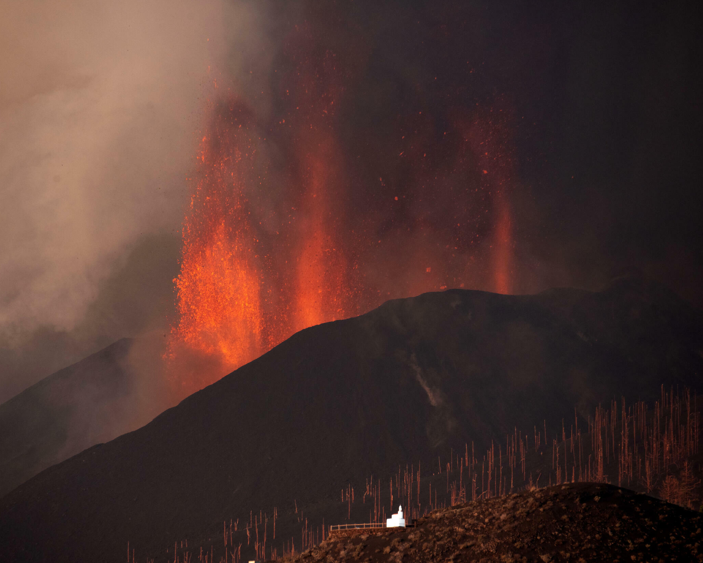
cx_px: 295
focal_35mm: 451
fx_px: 9384
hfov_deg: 4.3
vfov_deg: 3.4
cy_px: 282
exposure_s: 1/160
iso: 640
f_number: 9
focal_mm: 400
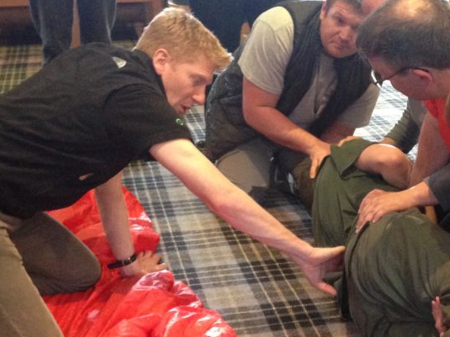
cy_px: 210
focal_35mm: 74
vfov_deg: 19.9
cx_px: 308
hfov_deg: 26.2
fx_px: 962
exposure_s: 1/20
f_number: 2.4
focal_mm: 4.12
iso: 400
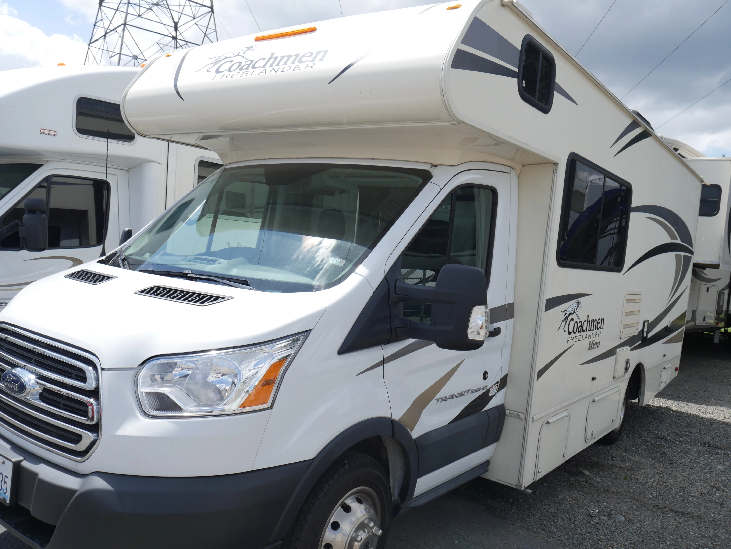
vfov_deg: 49.8
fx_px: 592
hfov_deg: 63.4
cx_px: 366
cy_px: 274
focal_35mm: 28
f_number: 7.1
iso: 200
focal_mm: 14
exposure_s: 1/400
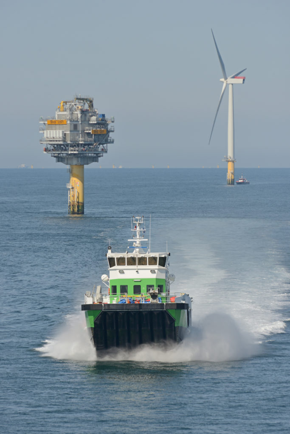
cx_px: 145
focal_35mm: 390
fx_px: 4711
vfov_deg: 5.3
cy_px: 217
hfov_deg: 3.5
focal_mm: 390
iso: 400
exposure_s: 1/2000
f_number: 8
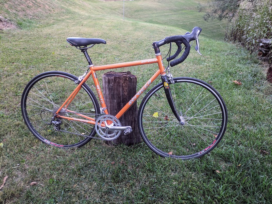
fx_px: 197
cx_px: 136
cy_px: 102
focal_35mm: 25
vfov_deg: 54.9
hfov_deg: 69.4
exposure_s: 1/33.3
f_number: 1.89
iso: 54
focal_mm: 5.43
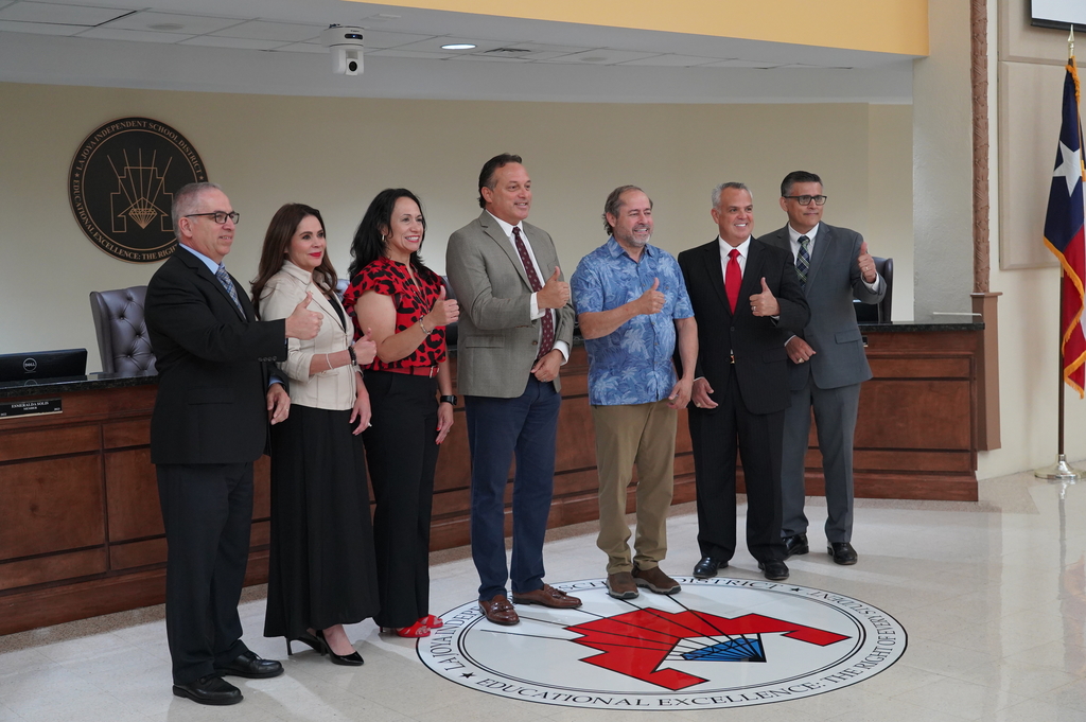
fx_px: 1326
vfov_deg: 30.5
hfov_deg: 44.5
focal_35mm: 44
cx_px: 543
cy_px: 361
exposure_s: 1/160
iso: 4000
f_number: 4
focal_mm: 44
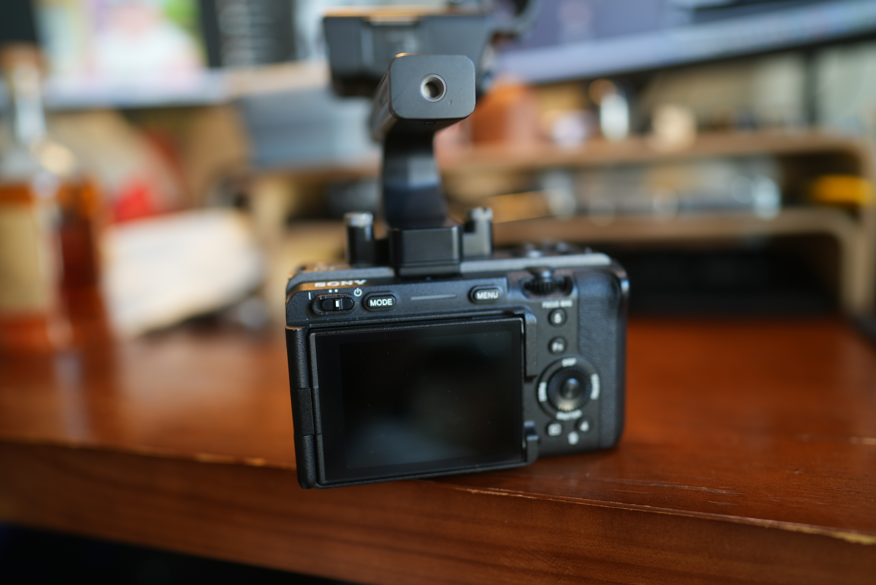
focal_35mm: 24
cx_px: 438
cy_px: 292
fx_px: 584
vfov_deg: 53.2
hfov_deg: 73.7
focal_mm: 24
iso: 200
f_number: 1.4
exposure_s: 1/30
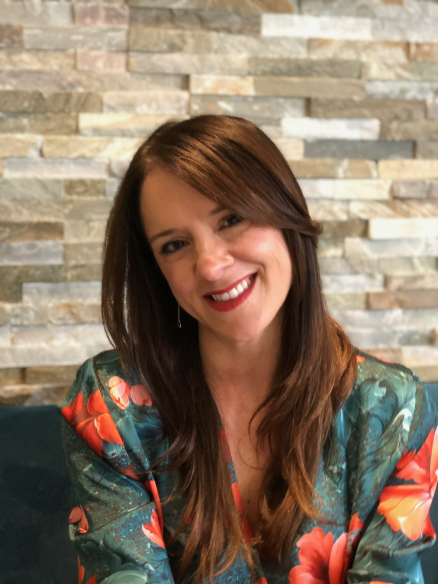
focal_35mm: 52
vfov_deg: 36.8
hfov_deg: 28.0
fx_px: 877
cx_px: 219
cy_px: 292
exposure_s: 1/11
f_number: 2.4
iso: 160
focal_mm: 6
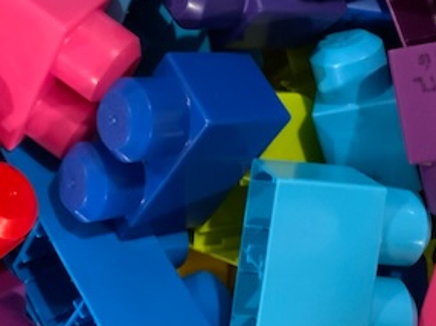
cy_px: 44
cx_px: 213
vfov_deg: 22.1
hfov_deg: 29.8
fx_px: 818
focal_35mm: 65
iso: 500
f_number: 1.8
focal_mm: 3
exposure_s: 1/30
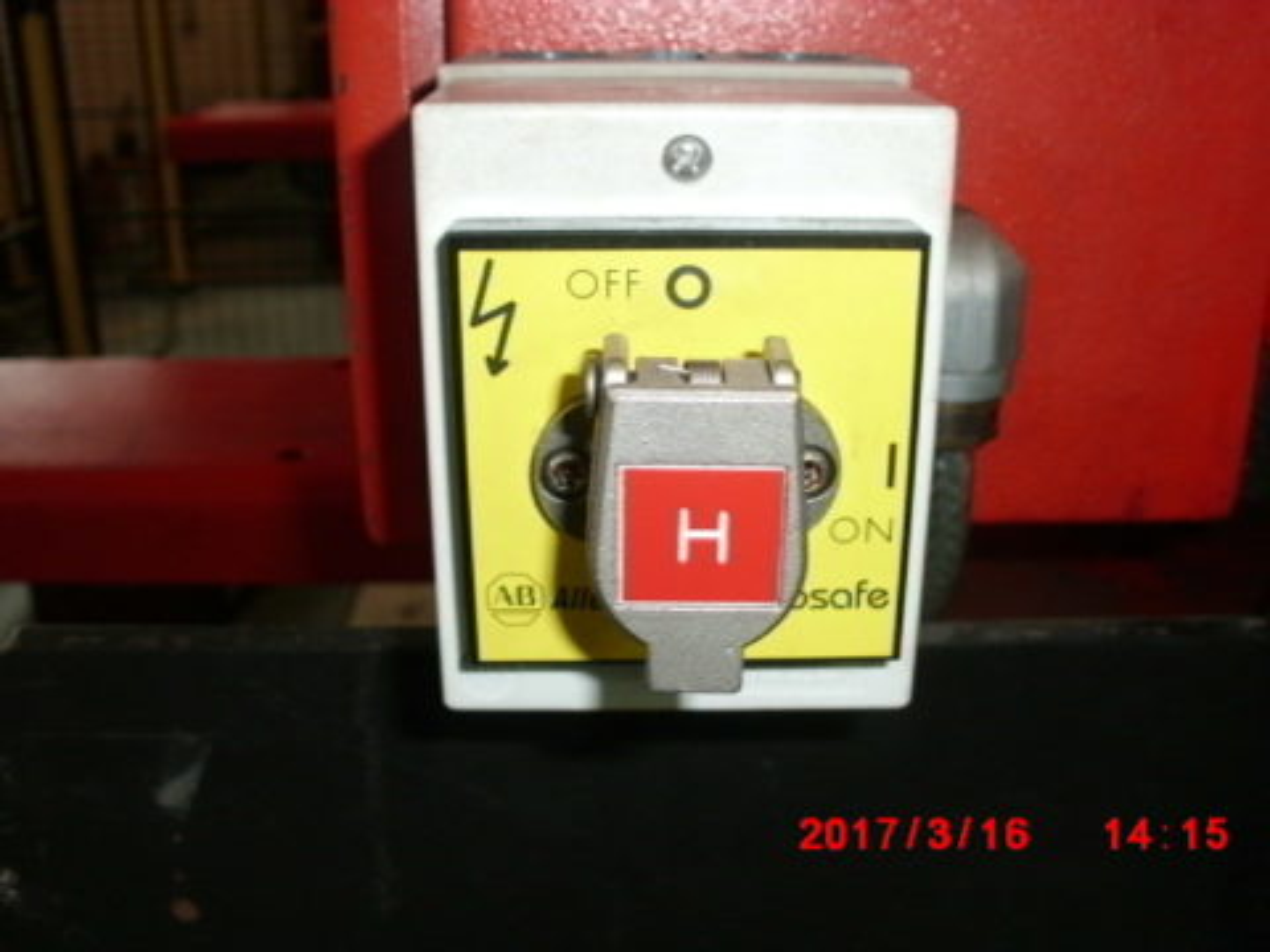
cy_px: 476
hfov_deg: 51.4
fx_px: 1321
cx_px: 635
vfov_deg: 39.7
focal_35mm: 36
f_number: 2.9
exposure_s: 1/125
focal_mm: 6.3
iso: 100
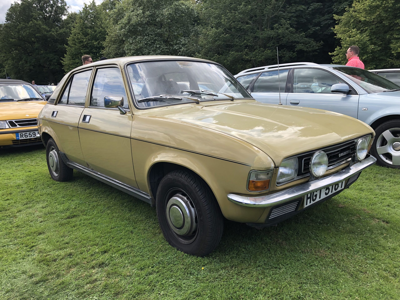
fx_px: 324
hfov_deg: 63.4
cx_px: 200
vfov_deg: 49.7
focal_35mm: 28
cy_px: 150
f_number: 1.8
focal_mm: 4
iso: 20
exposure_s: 1/873
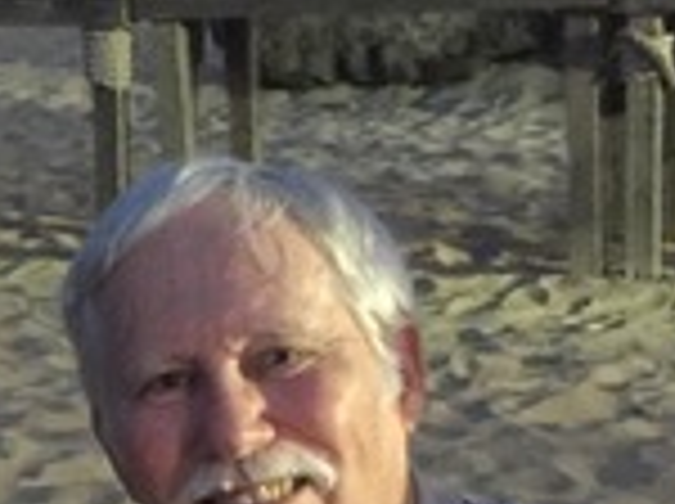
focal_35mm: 124
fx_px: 2414
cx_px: 86
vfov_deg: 11.7
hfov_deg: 15.8
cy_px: 567
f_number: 2.2
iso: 160
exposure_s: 1/4
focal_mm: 4.15
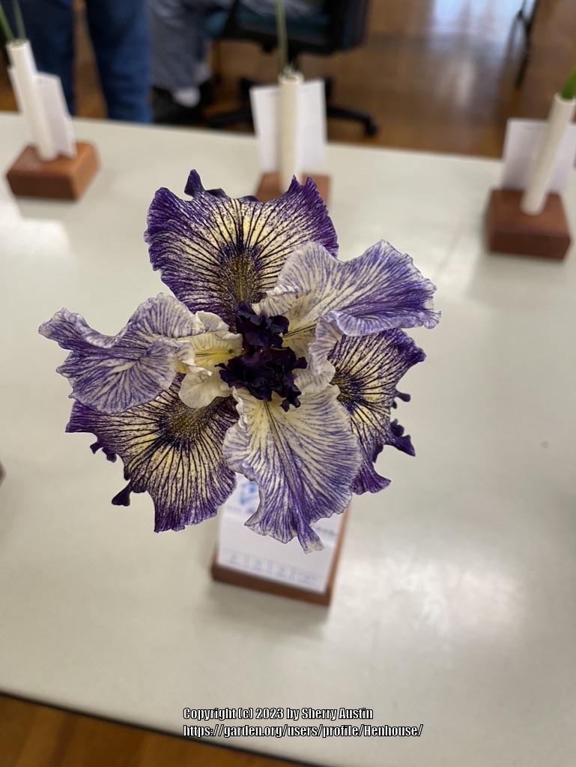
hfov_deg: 53.1
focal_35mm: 26
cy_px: 384
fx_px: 576
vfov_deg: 67.3
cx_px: 288
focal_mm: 5.1
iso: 80
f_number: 1.6
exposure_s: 1/60
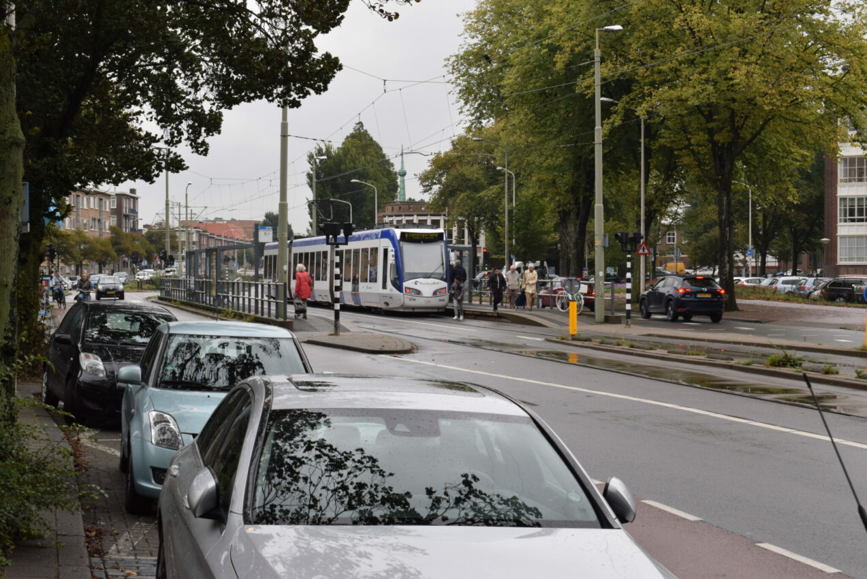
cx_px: 434
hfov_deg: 33.4
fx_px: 1446
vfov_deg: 22.6
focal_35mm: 60
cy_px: 290
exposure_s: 1/80
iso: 400
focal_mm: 40
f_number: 14
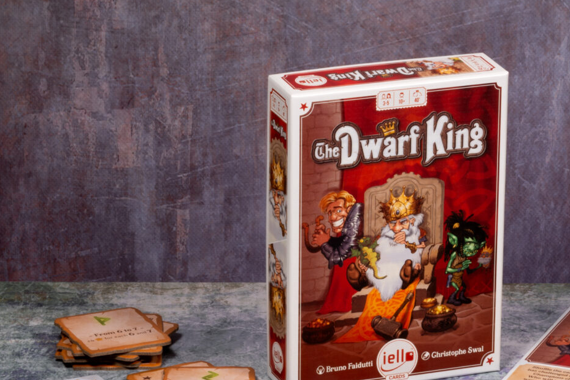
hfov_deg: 9.5
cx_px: 475
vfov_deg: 6.3
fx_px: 3435
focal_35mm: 217
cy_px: 390
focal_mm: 105
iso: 100
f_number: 32
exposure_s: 1.6
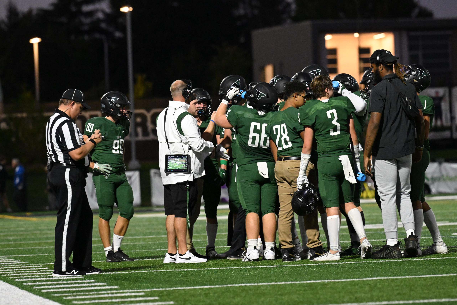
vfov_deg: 5.4
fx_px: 3224
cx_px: 235
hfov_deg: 8.1
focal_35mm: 254
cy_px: 133
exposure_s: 1/1000
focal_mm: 200
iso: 8000
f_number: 4
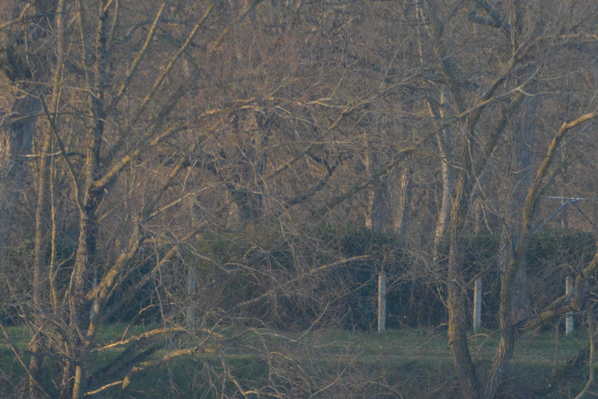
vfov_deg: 1.0
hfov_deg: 1.5
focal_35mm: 1367
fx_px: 22707
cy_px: 520
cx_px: 345
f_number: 8
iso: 1400
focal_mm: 300
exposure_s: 1/500
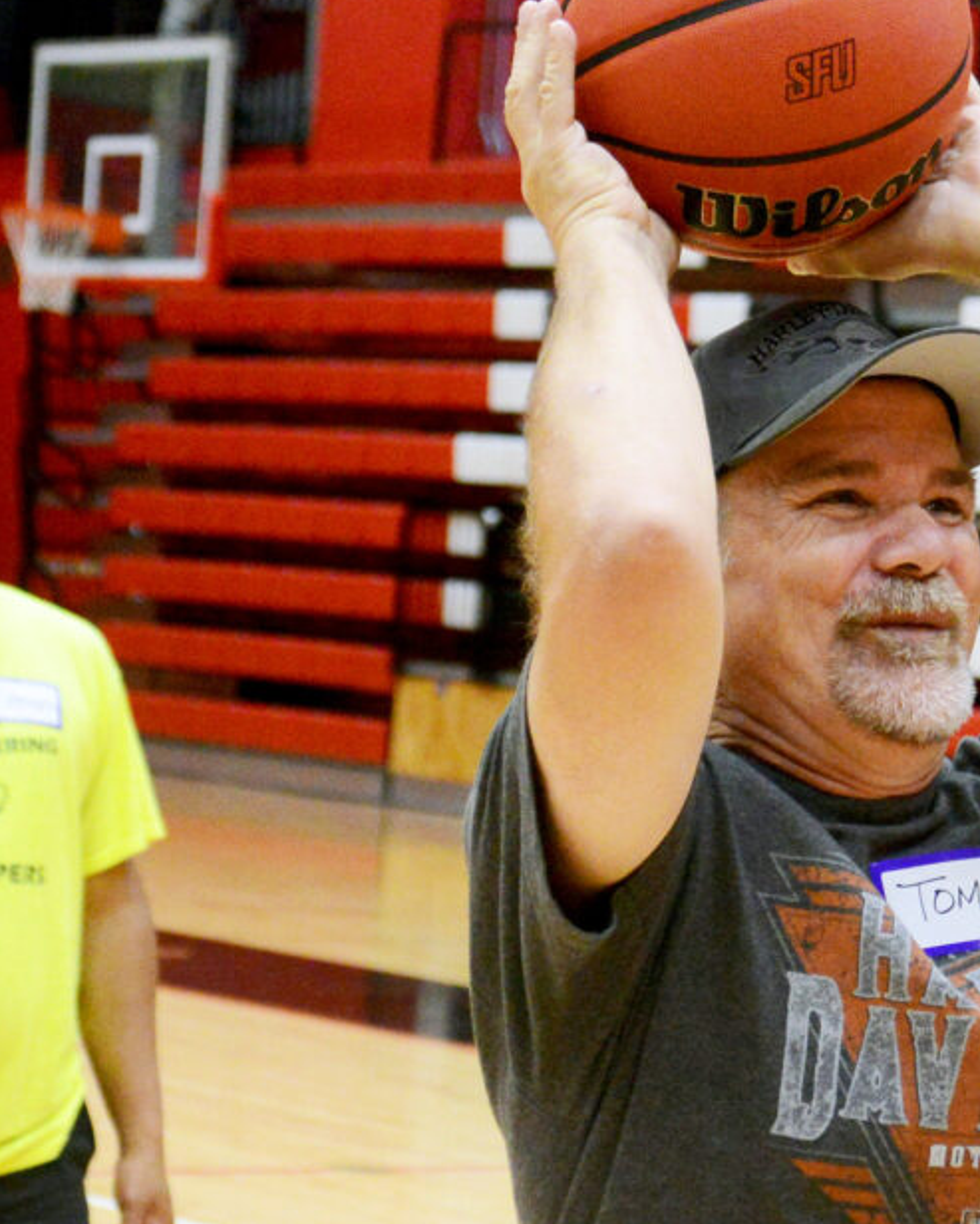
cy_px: 889
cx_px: 775
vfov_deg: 12.3
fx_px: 5654
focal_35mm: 156
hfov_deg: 9.9
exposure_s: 1/640
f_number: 4.2
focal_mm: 40
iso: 3600
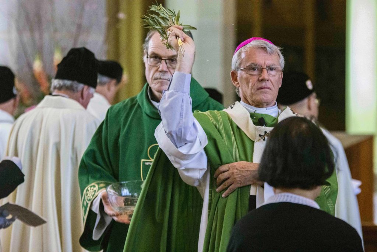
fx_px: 2356
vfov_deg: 6.1
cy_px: 126
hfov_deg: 9.1
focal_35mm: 225
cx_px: 188
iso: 18000
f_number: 4.5
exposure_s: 1/1250
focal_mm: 150
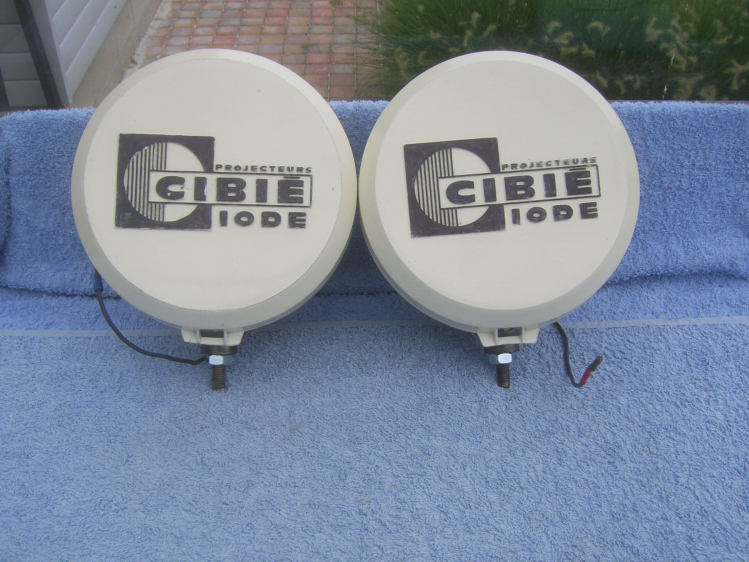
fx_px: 822
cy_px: 281
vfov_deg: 37.7
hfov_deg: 49.0
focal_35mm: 38
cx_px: 374
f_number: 6.4
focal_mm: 7.8
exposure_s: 1/200
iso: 50
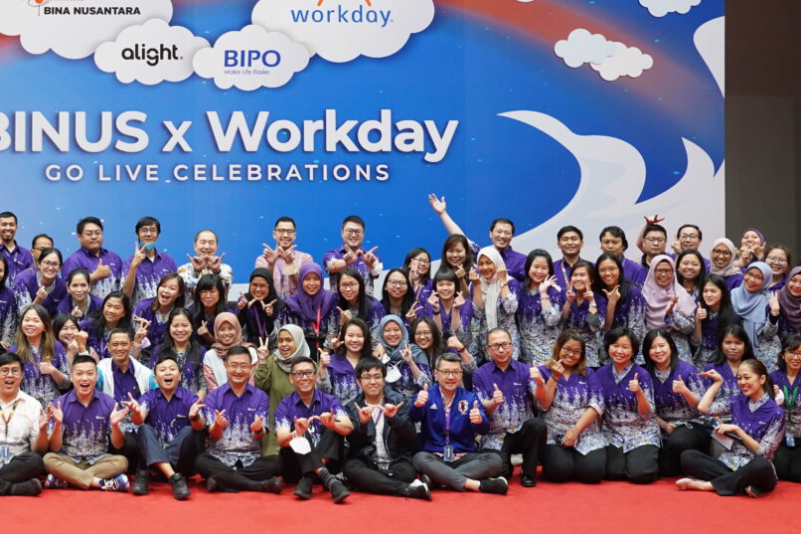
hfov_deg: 32.4
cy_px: 119
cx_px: 216
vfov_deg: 22.0
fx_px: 1357
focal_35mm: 61
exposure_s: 1/100
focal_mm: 32
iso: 1600
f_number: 2.8
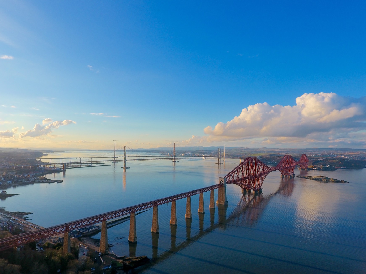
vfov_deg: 61.1
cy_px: 140
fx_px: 233
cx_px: 175
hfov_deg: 76.3
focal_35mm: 22
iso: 100
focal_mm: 3.61
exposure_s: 1/349
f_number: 2.8
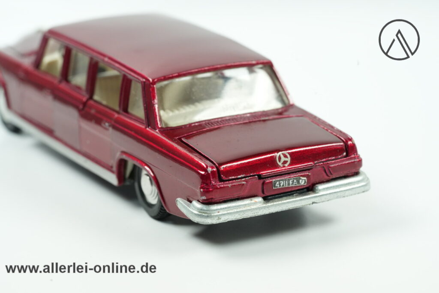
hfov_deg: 22.6
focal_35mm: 90
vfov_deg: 15.2
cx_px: 220
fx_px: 1097
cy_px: 146
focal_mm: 90
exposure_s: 1/60
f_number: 11
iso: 3200
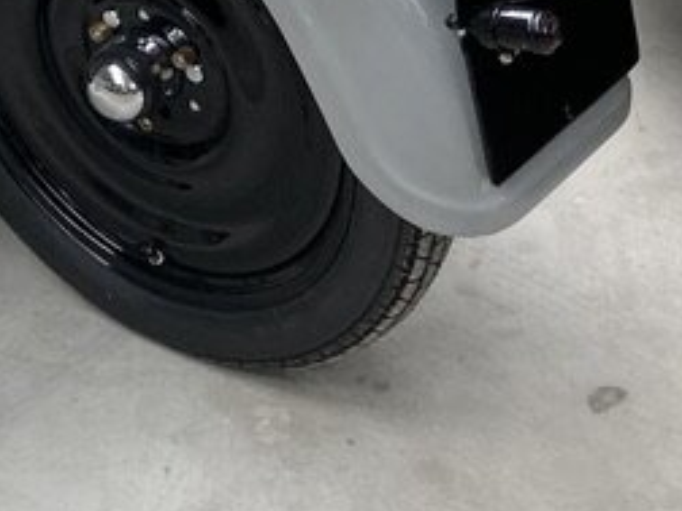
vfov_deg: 12.5
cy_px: -211
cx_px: -355
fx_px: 2246
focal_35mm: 114
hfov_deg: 15.8
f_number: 1.8
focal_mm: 3.99
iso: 50
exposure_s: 1/100
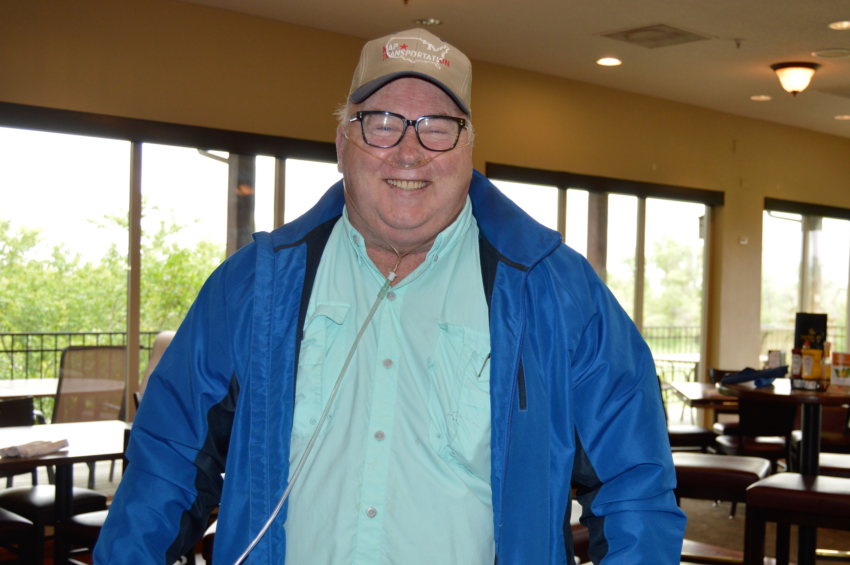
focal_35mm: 42
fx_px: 991
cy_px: 282
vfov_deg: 31.8
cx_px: 425
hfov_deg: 46.4
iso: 400
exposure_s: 1/125
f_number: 4
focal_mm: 28
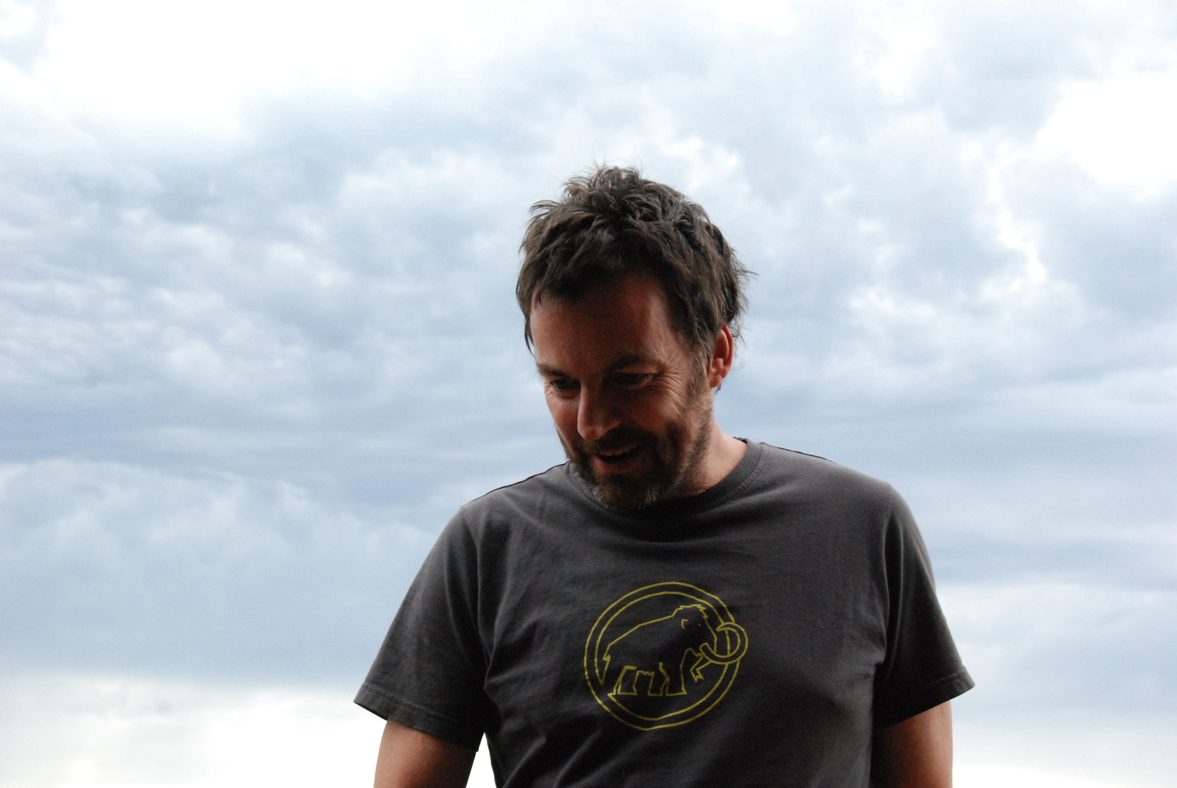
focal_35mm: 51
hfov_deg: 38.8
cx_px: 588
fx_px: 1669
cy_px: 394
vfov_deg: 26.6
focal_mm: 34
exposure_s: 1/250
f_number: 8
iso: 1600
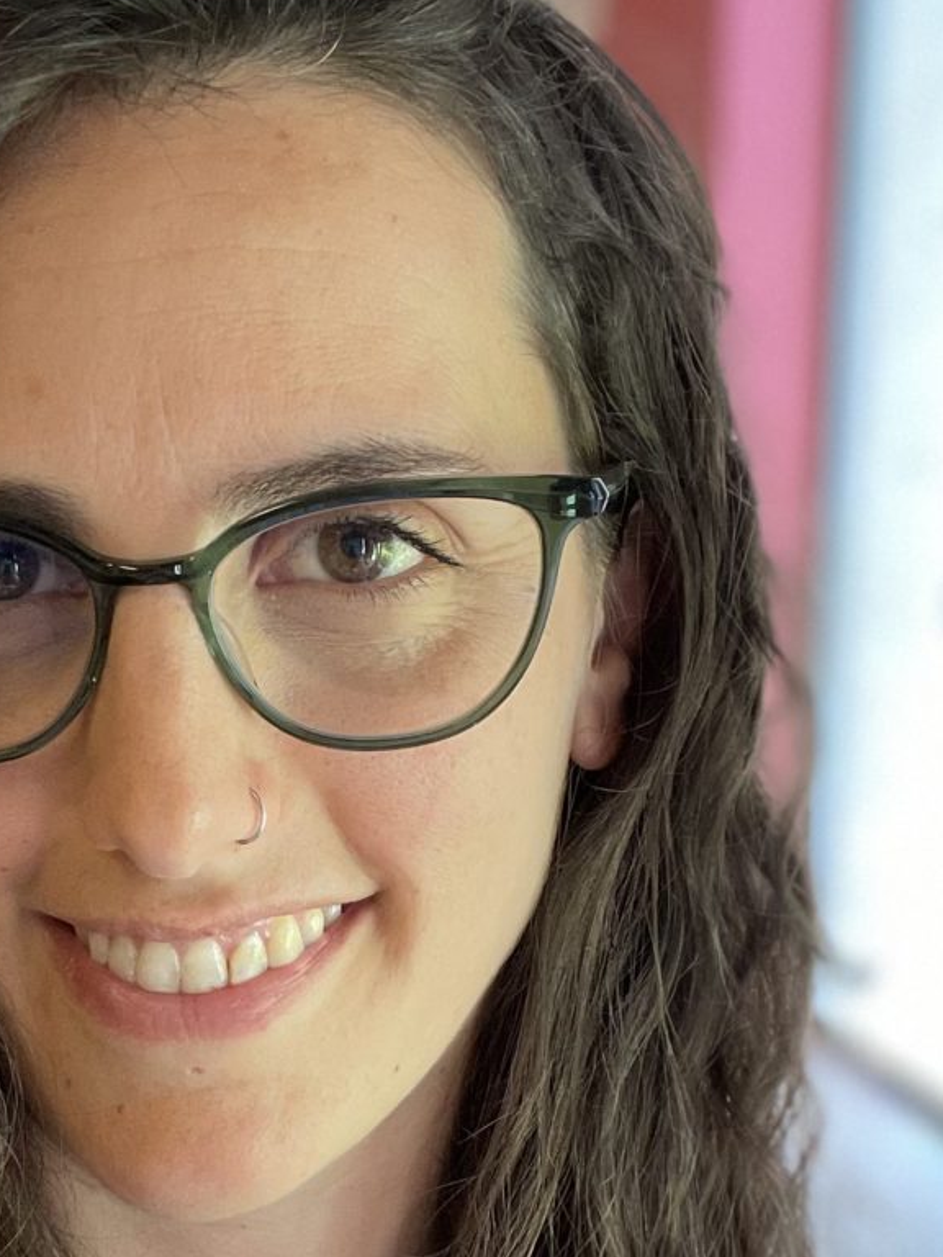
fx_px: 2179
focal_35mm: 60
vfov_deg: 31.2
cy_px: 1048
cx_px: 267
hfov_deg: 24.2
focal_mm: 2.71
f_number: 2.2
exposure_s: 1/57
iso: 250
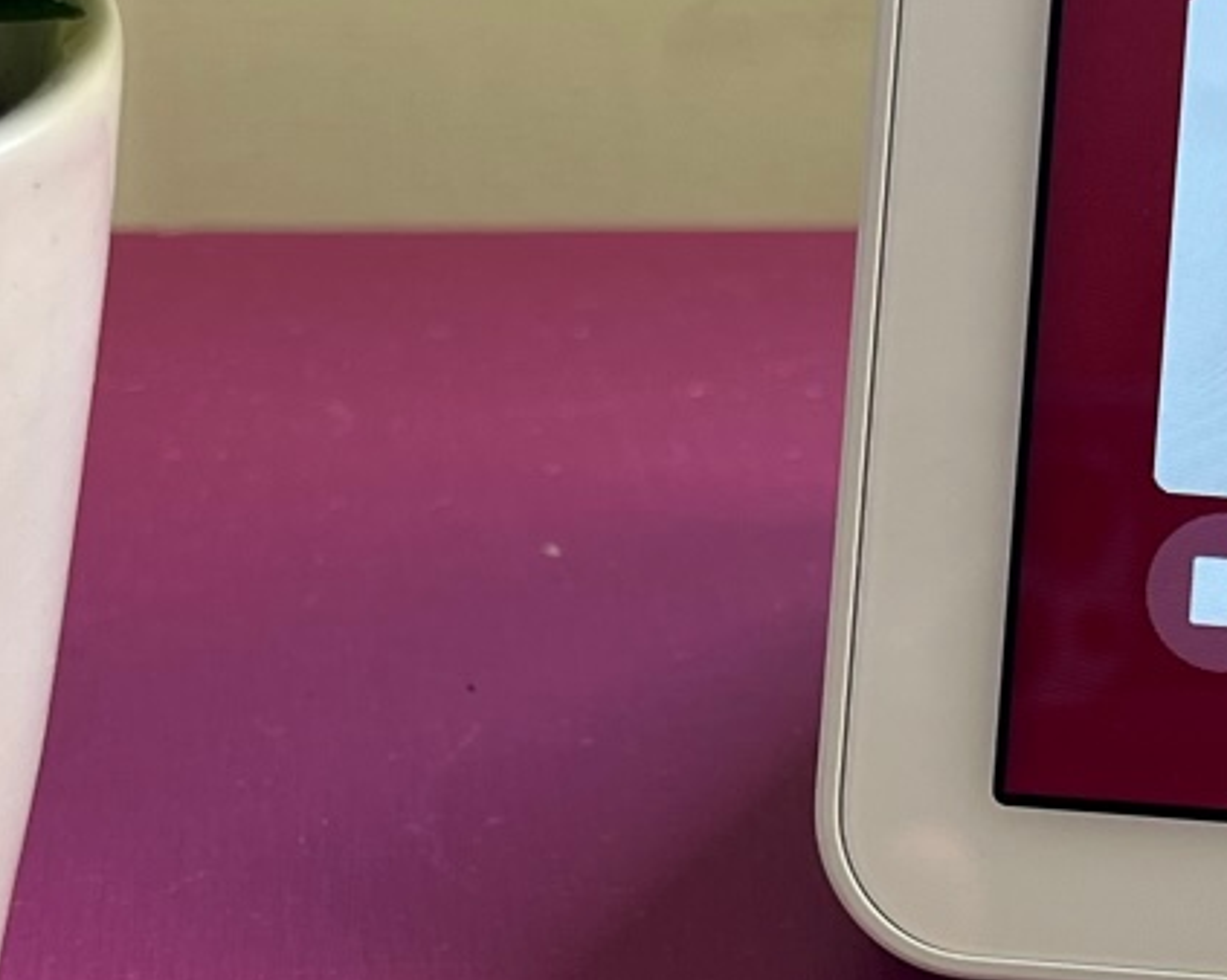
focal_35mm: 121
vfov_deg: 12.7
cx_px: 1038
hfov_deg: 15.8
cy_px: 360
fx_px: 4392
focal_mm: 5.7
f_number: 1.5
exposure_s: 1/121
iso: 40
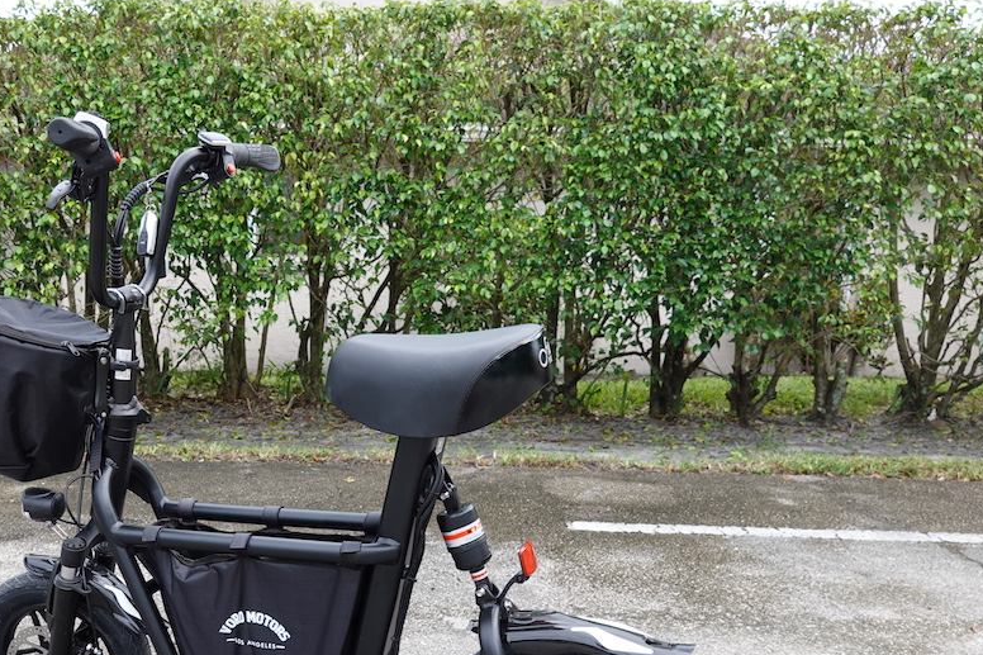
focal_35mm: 34
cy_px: 461
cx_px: 367
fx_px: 928
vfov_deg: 38.2
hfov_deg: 55.2
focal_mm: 9
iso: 100
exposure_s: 1/100
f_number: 3.2
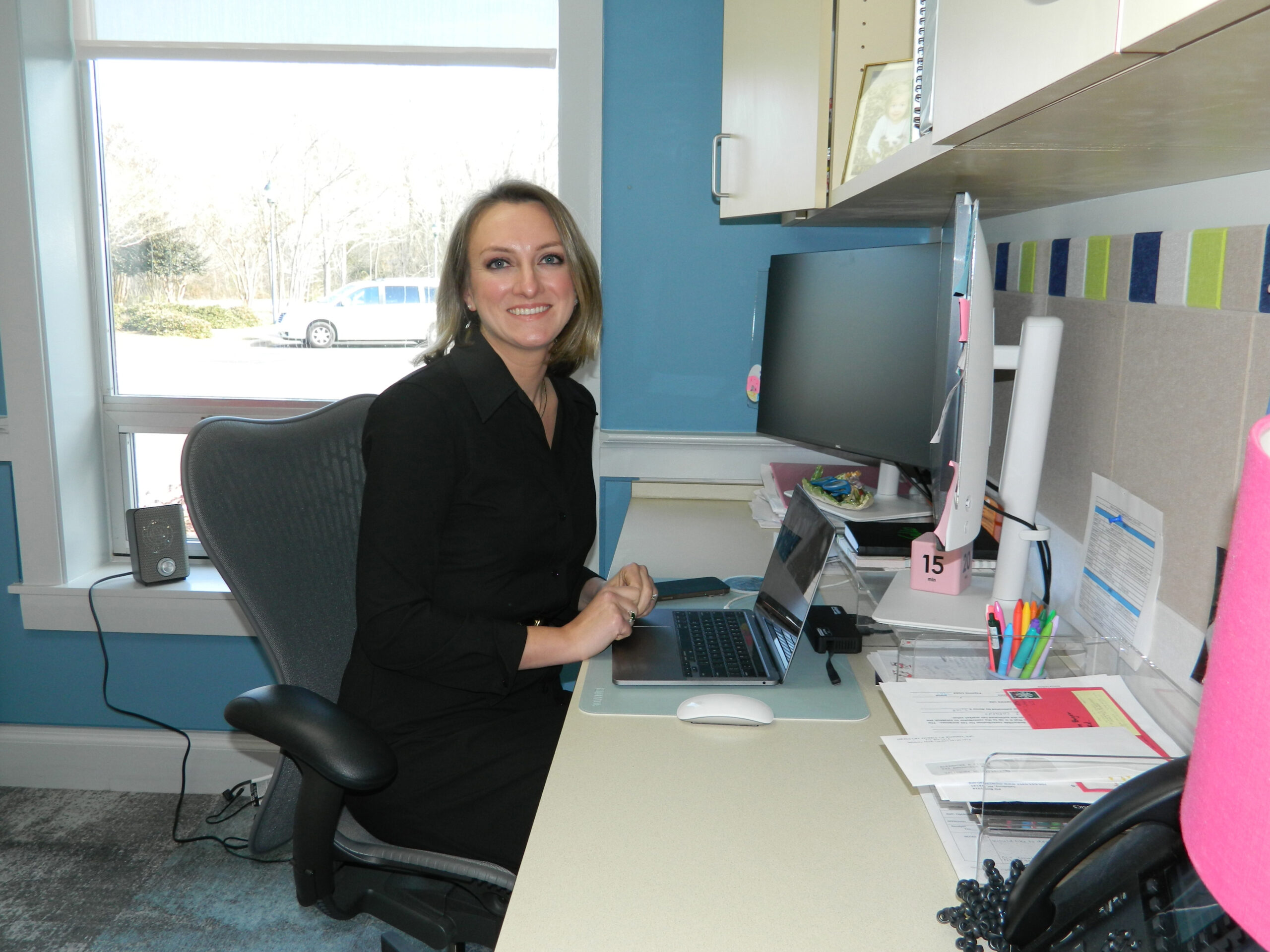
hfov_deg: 58.4
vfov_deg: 45.4
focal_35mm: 31
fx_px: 1137
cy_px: 476
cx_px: 635
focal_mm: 5.6
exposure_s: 1/40
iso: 80
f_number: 3.2
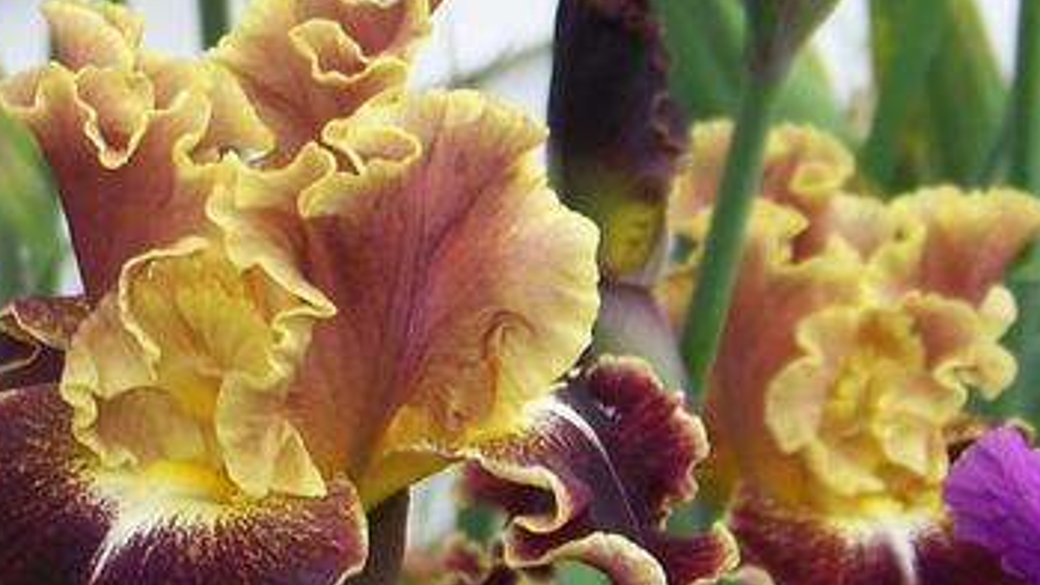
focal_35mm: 299
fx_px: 8247
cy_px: 140
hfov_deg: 7.2
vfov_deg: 4.1
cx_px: 62
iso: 64
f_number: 3.2
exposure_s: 1/60
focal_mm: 16.2
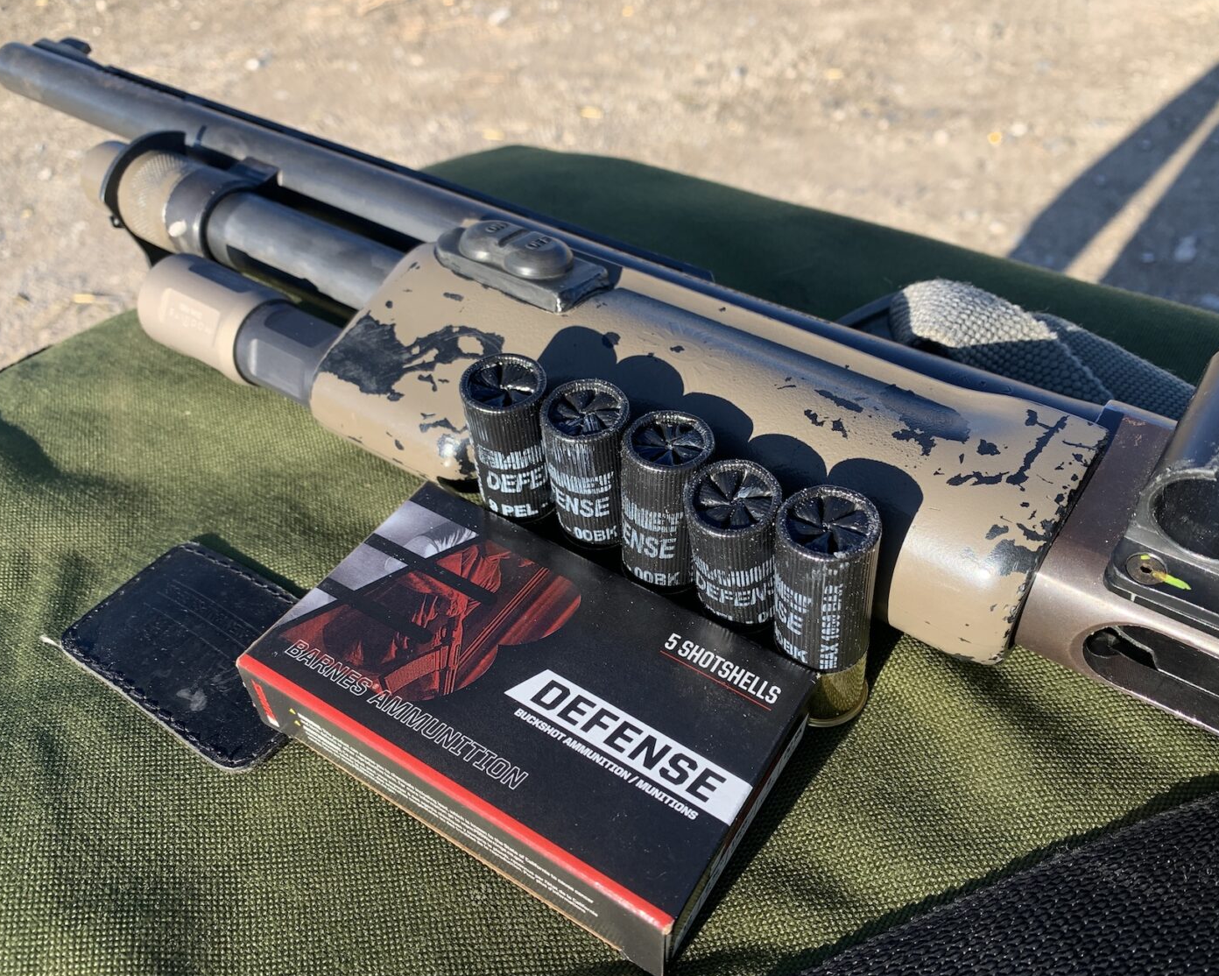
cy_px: 497
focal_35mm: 28
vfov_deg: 51.5
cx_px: 609
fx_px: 1010
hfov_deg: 62.2
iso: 25
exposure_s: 1/771
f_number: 1.8
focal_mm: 4.25
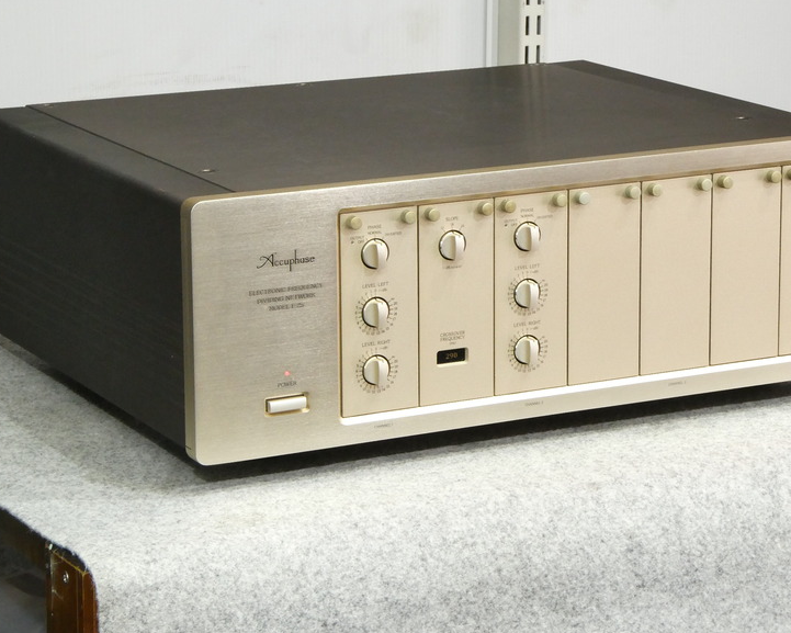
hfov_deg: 16.4
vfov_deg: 13.2
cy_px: 276
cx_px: 422
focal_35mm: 117
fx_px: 2739
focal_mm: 16.1
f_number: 7.1
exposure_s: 1/6
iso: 400
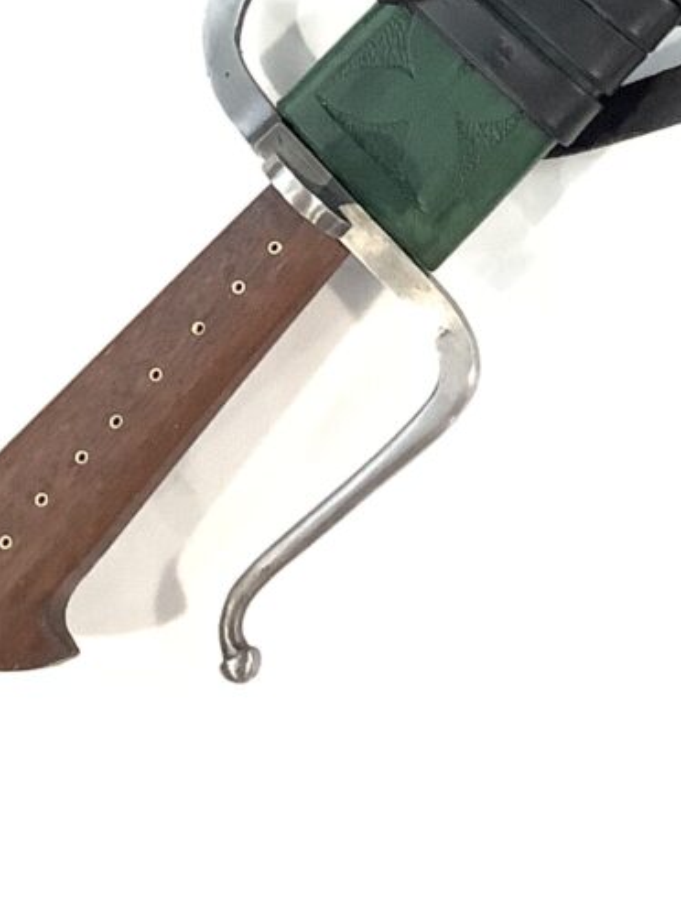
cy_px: -298
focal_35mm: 96
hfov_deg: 14.9
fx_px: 2518
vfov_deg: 18.8
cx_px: 833
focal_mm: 3.3
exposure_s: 1/60
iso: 250
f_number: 2.4
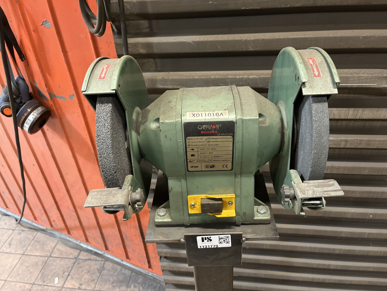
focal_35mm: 26
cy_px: 146
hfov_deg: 67.3
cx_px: 194
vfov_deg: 53.1
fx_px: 291
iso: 500
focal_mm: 5.1
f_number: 1.6
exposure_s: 1/33
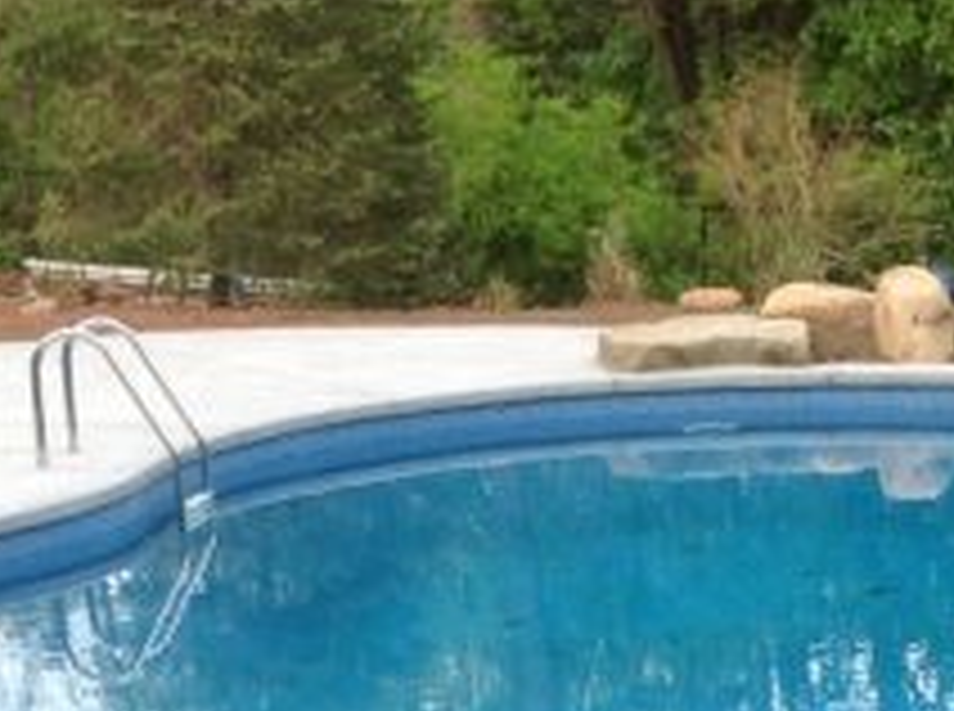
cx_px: 756
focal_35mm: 127
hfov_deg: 15.5
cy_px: 1102
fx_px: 3492
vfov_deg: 11.1
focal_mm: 4.28
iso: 80
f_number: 2.4
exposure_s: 1/258
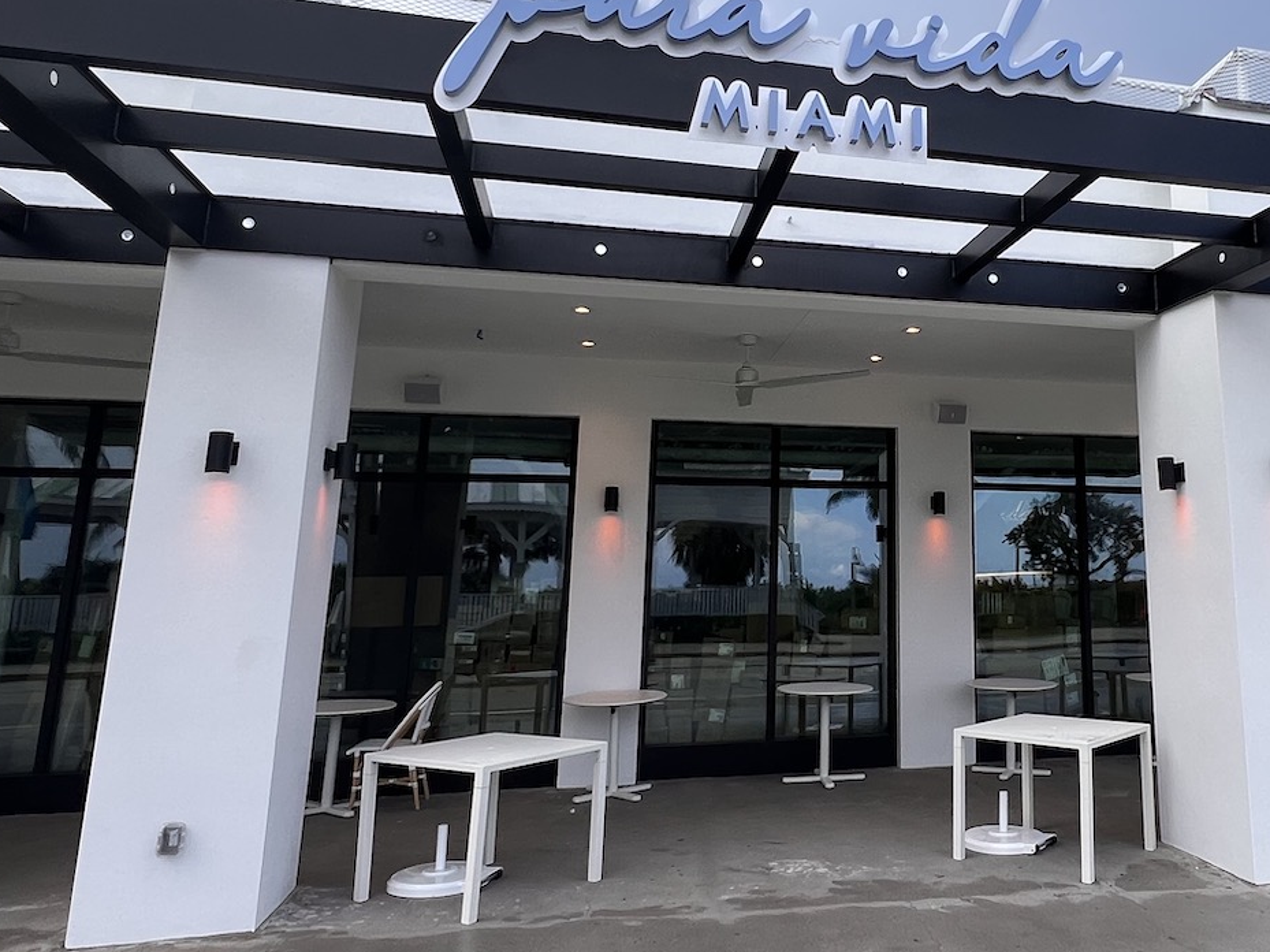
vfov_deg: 49.1
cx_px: 910
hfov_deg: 60.9
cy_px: 346
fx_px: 1027
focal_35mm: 28
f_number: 1.8
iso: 32
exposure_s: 1/405
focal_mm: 1.57
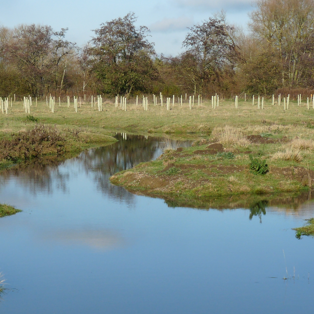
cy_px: 156
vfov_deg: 15.4
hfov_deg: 15.4
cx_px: 123
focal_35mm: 113
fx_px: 1160
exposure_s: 1/320
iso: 100
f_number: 5.6
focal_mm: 9.5
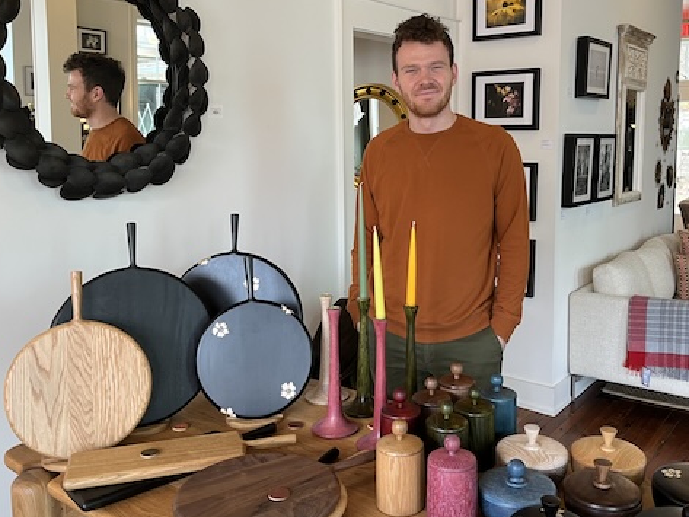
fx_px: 657
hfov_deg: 55.1
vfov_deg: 42.8
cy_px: 220
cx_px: 392
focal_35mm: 33
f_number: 1.6
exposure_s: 1/60
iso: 80
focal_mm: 5.1
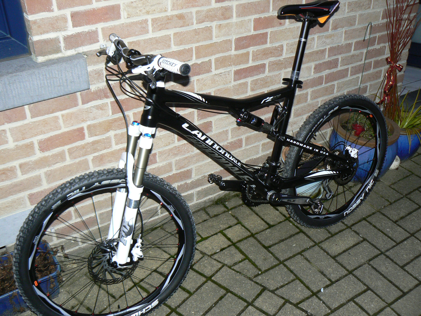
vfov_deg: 39.7
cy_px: 158
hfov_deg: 51.4
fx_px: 438
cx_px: 210
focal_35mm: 36
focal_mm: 6
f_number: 2.8
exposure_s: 1/30
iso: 100
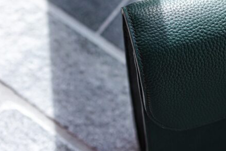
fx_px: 509
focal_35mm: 81
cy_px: 19
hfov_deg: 24.8
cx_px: 169
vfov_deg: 16.7
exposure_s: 1/320
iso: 100
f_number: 2.8
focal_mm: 35
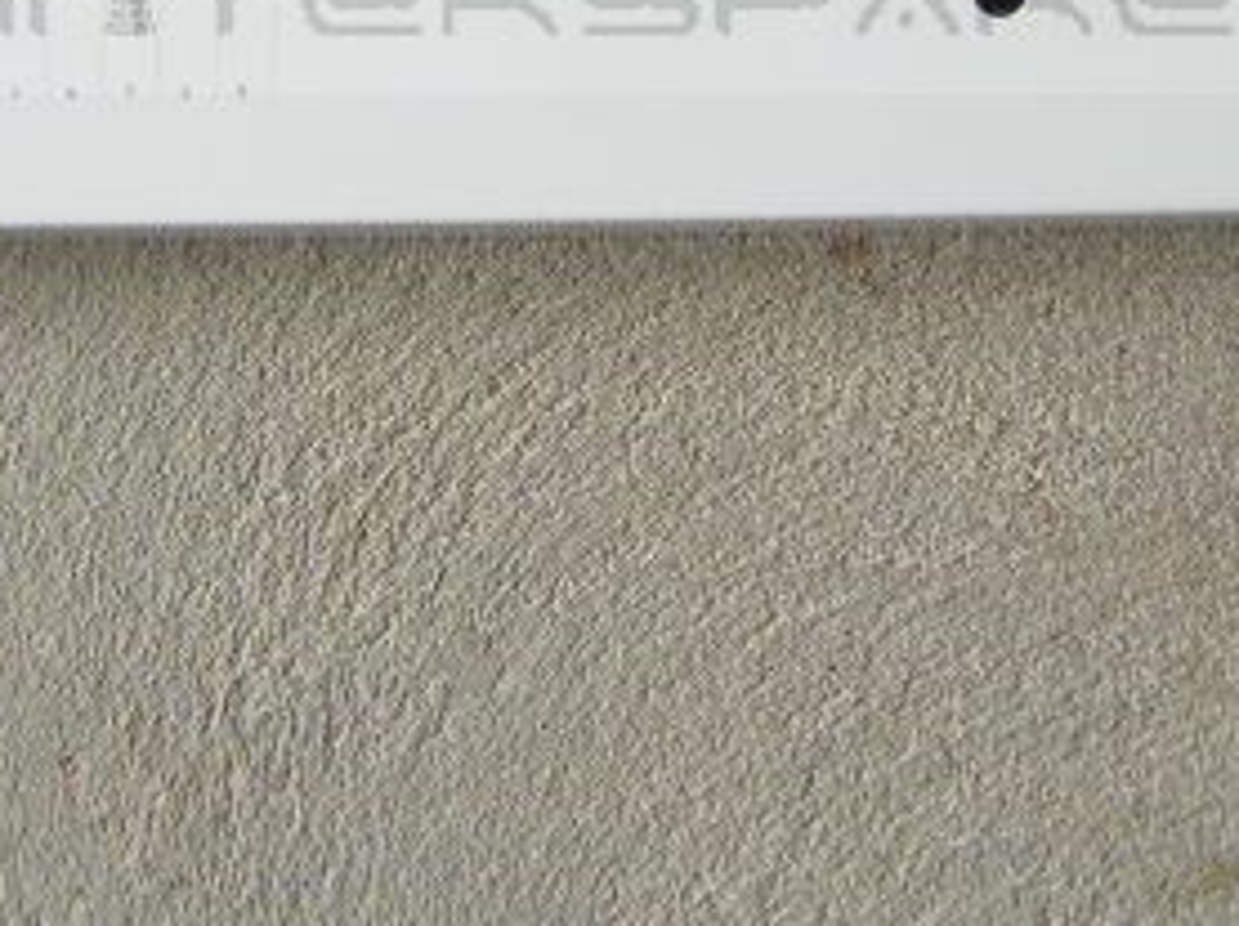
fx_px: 2895
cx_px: 751
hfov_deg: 24.1
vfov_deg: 17.7
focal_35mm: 81
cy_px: 4
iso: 80
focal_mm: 7.4
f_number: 2.8
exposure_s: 1/45
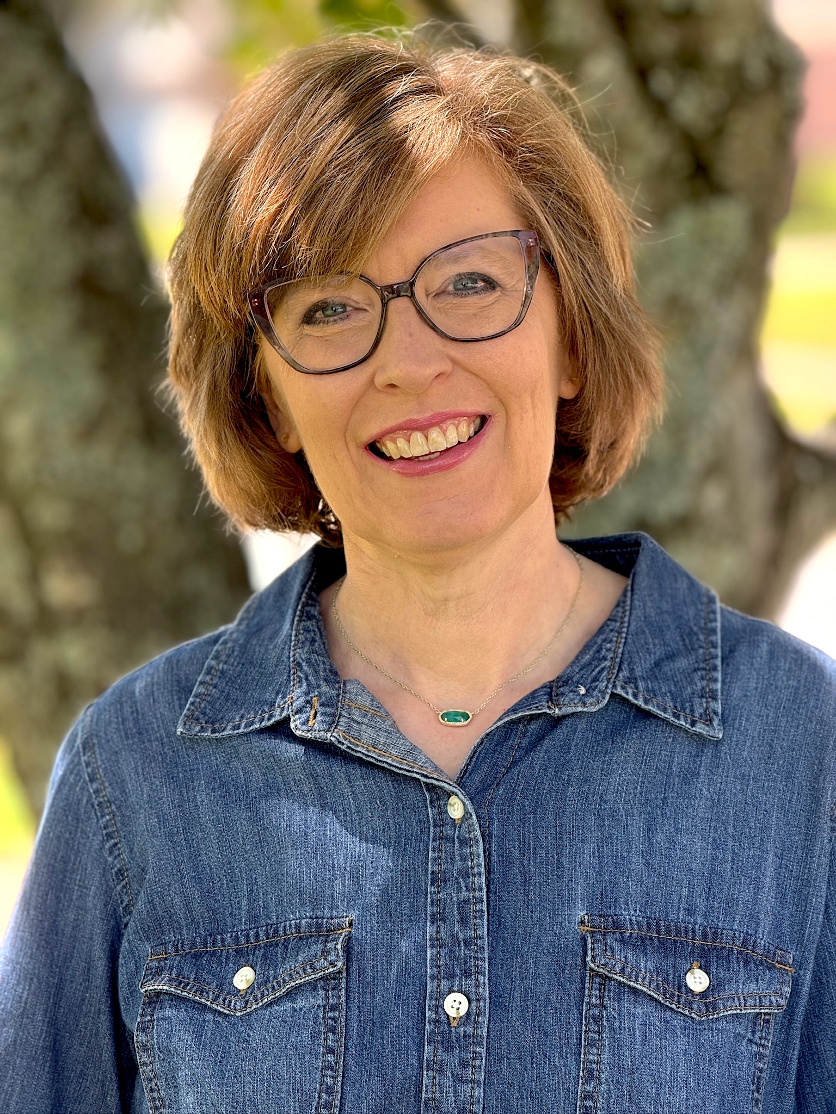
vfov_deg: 16.4
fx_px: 3864
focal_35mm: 120
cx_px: 418
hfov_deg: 12.3
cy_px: 557
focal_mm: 15.66
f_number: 2.8
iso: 50
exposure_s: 1/99
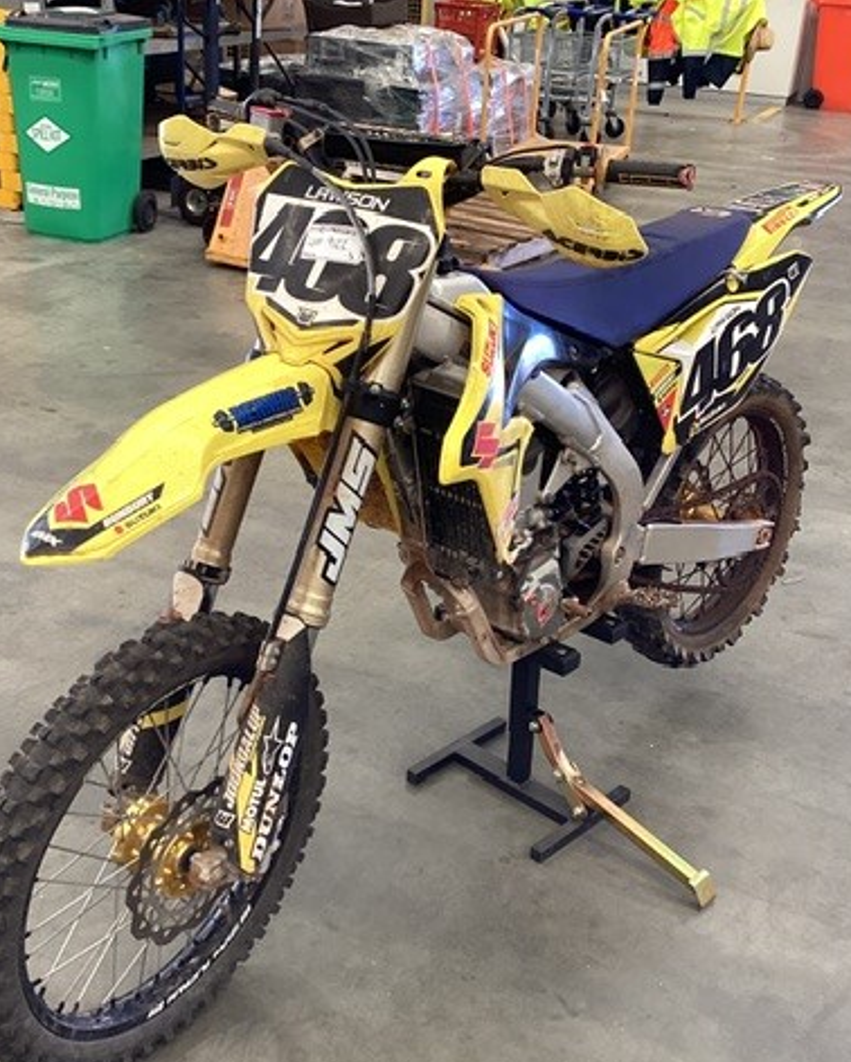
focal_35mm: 41
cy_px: 538
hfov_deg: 36.5
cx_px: 374
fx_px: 1290
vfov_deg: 44.8
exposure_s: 1/50
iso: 100
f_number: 2.4
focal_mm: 3.3
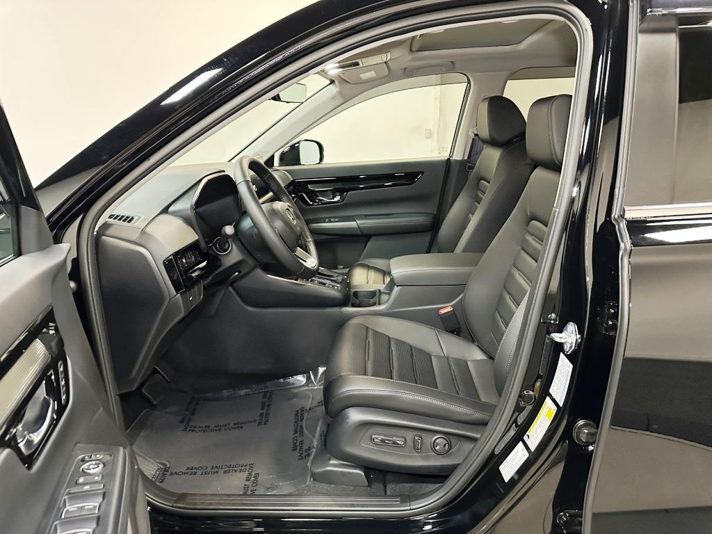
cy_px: 267
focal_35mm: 24
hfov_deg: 71.6
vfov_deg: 56.8
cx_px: 356
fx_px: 494
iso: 1000
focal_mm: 6.86
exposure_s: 1/40
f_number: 1.78
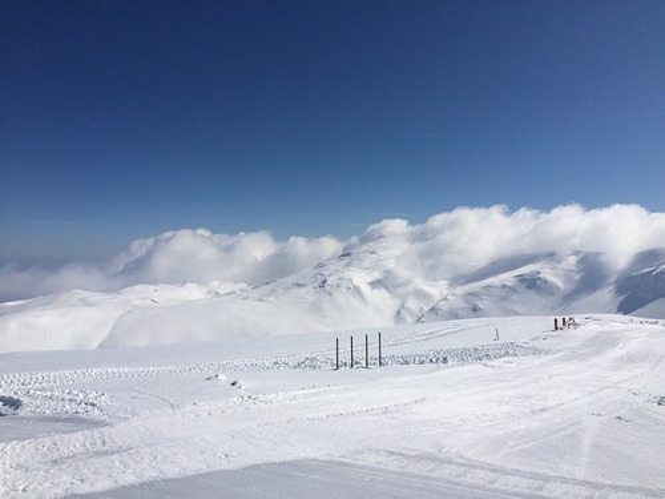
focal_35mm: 29
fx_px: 557
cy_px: 250
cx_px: 332
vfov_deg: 48.2
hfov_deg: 61.7
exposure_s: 1/10309
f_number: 2.2
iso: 40
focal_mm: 4.15
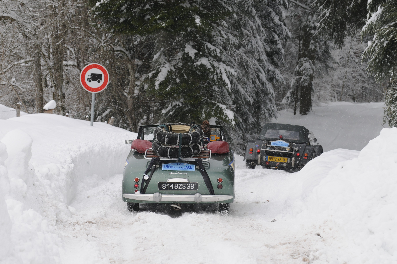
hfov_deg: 13.1
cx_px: 198
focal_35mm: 158
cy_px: 132
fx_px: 1735
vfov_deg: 8.7
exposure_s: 1/640
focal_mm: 105
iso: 400
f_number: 7.1
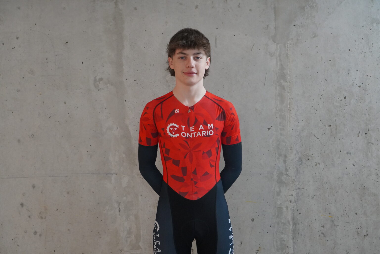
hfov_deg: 37.9
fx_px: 554
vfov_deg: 25.8
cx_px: 190
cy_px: 127
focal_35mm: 52
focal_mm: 35
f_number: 4
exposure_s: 1/160
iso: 2500
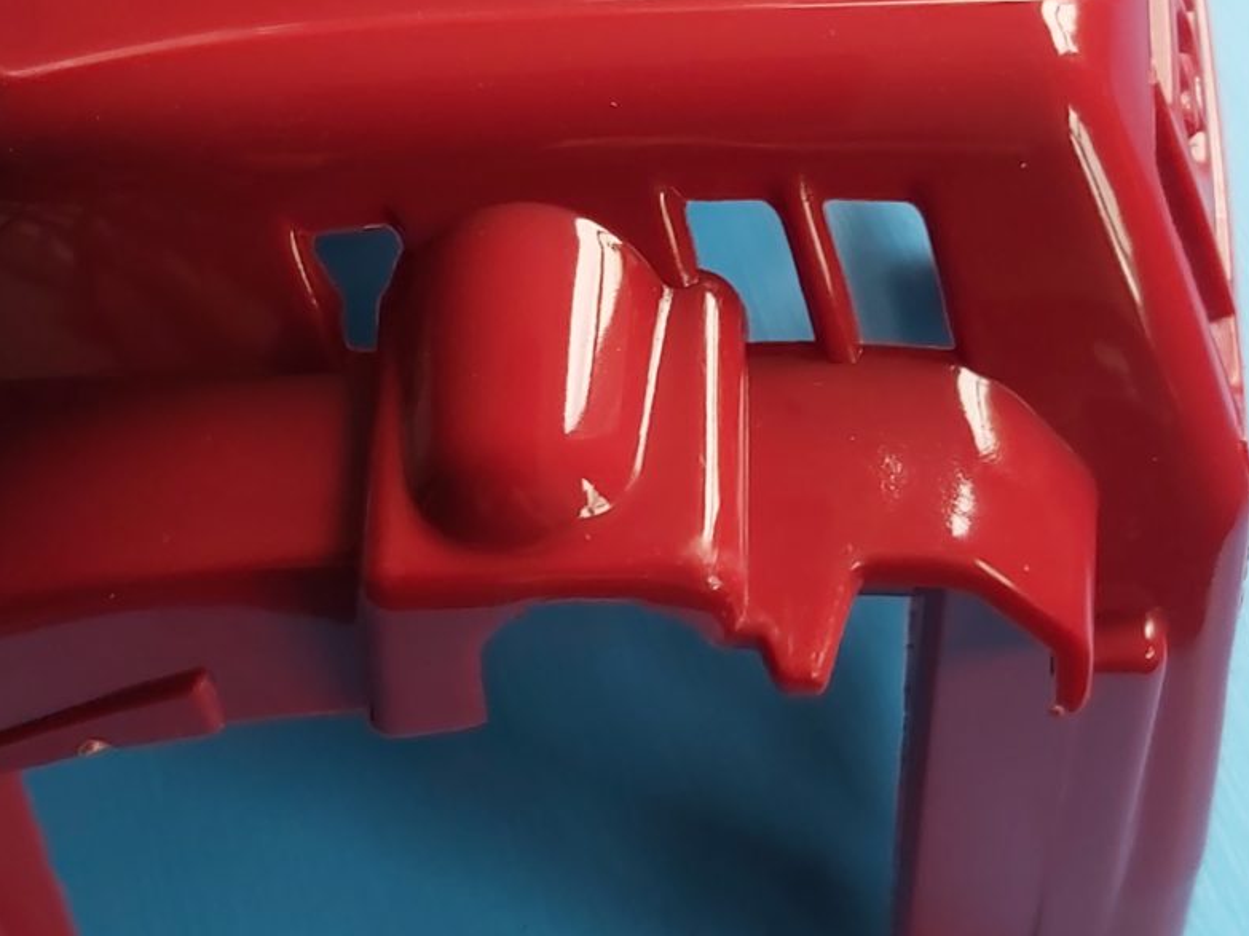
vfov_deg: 21.6
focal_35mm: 68
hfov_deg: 28.6
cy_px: 427
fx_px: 2453
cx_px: 584
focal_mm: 3.92
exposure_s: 1/100
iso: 80
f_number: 1.7
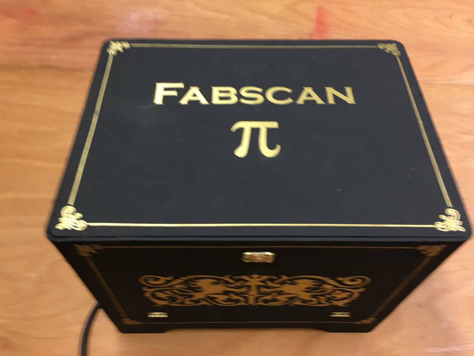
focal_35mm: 29
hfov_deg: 61.7
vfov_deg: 48.2
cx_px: 237
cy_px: 178
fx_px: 397
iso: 100
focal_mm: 4.15
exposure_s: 1/33
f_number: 2.2
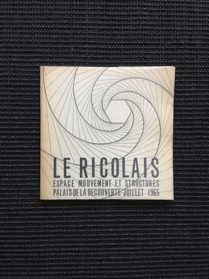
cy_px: 140
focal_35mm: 29
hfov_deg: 48.2
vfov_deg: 61.7
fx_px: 233
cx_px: 104
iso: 200
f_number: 2.2
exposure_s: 1/20
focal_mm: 4.15
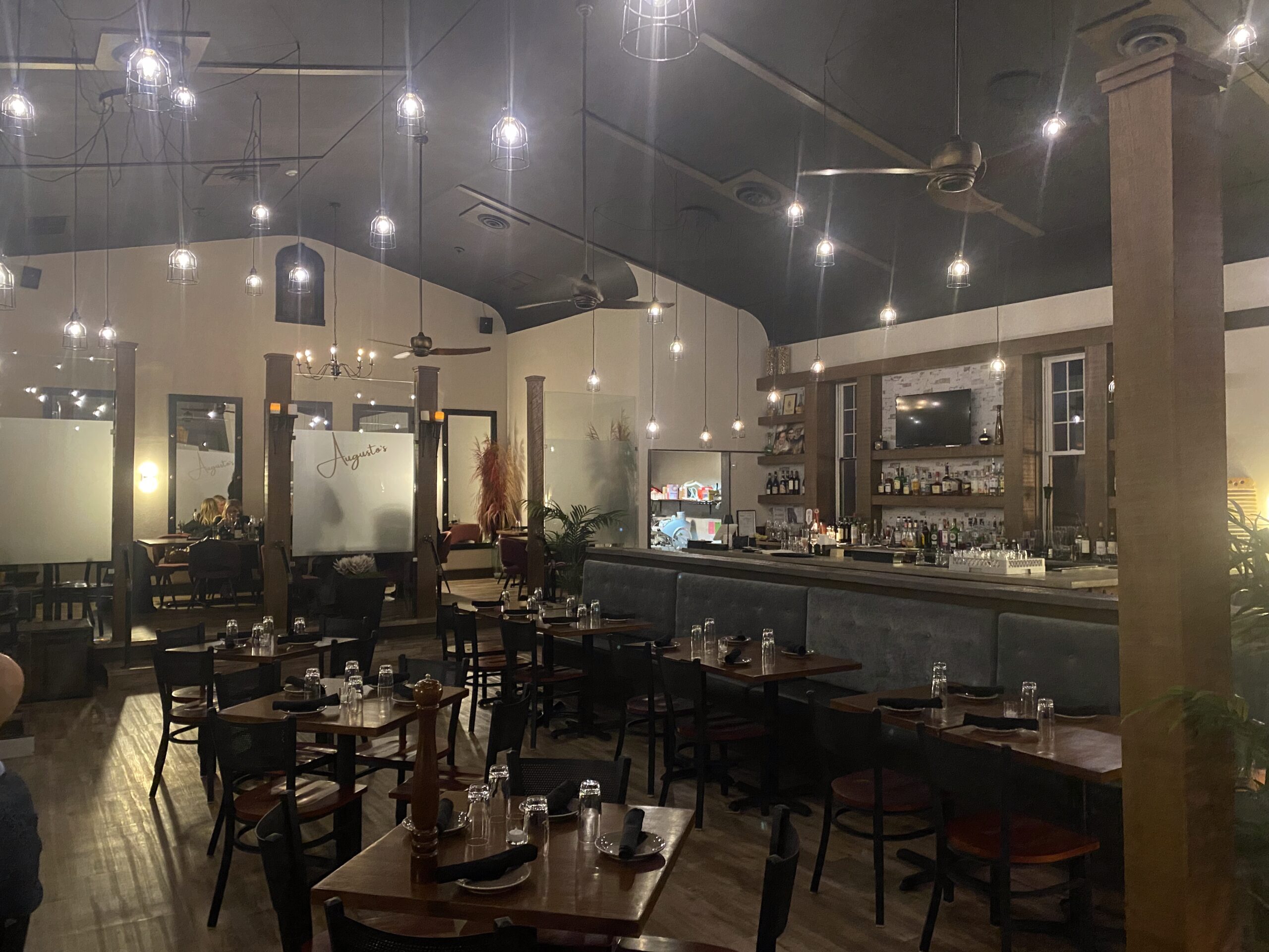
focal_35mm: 26
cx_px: 634
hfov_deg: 67.3
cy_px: 476
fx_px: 953
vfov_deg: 53.1
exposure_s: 1/30
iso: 800
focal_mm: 4.25
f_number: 1.8
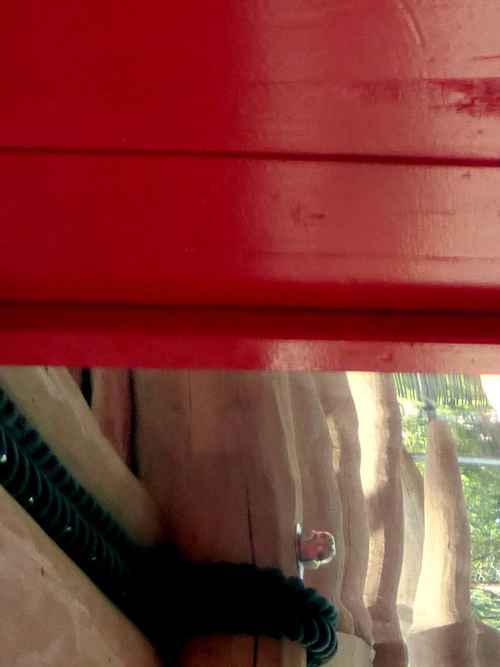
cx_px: 660
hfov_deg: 14.0
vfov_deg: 15.8
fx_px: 1944
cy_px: 1285
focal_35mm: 101
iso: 160
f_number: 3.1
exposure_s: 1/200
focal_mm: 4.5
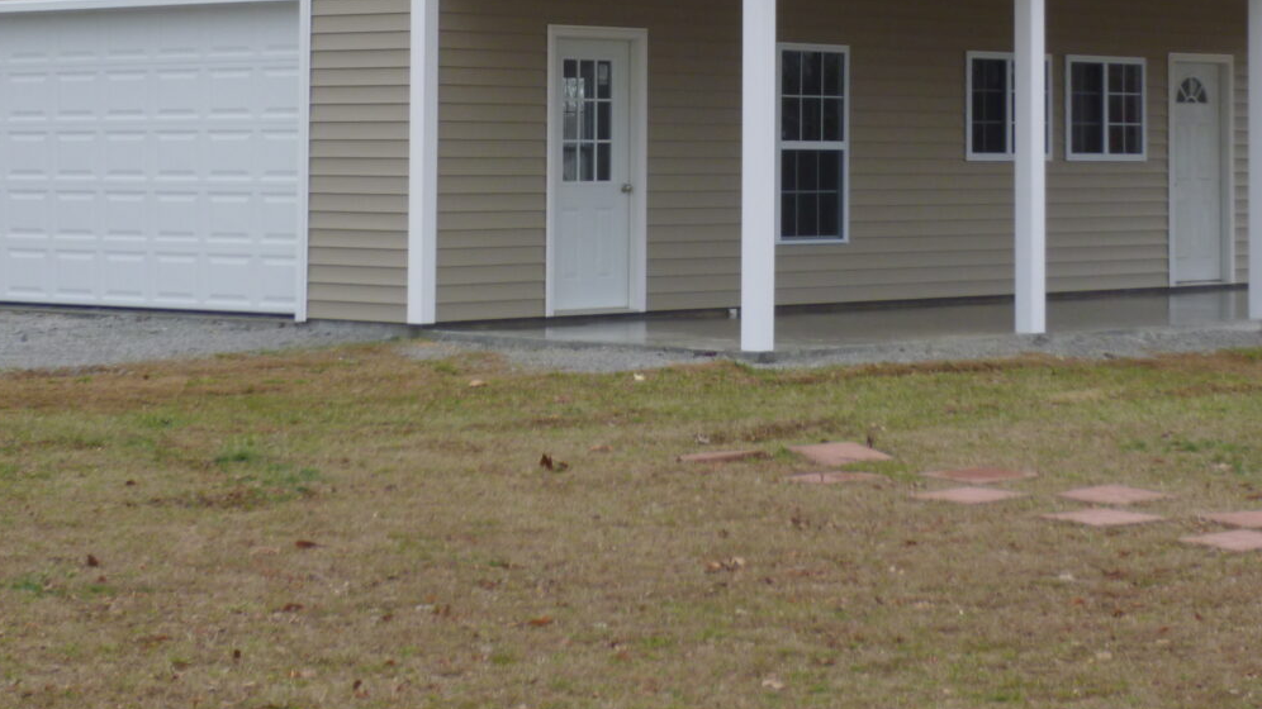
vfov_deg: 11.4
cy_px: 35
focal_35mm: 105
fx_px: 3513
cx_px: 715
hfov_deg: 20.4
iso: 100
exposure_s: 1/60
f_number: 4.3
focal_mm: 10.7
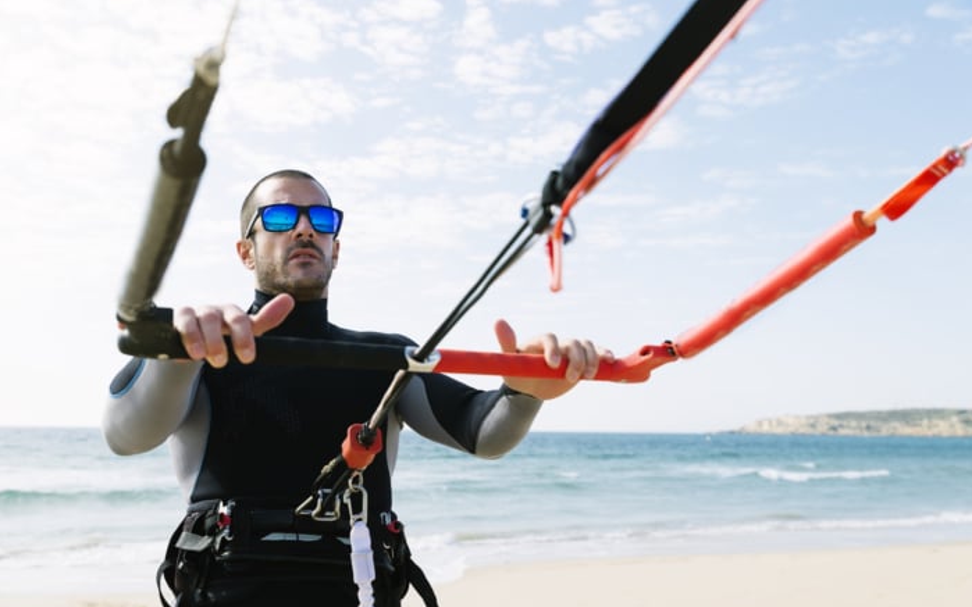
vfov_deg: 35.3
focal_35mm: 36
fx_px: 954
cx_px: 489
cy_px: 304
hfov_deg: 54.0
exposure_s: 1/500
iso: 100
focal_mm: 35
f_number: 5.6
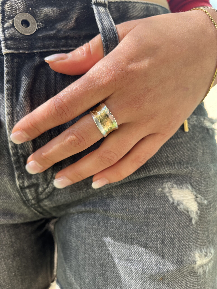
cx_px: 108
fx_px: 217
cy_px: 144
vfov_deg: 67.3
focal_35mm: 26
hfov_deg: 53.1
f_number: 1.6
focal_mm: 5.1
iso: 50
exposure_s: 1/397
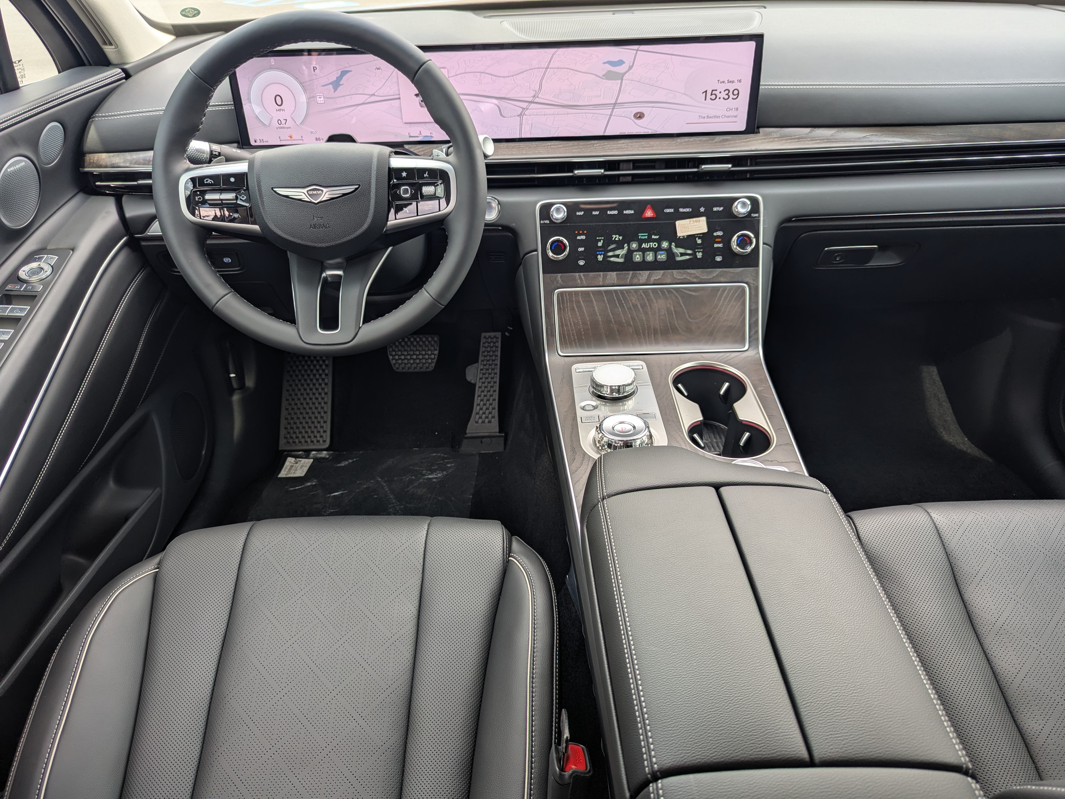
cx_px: 532
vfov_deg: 56.8
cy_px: 400
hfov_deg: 71.6
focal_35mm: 24
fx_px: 738
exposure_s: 1/179
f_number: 1.85
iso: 40
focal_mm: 6.81
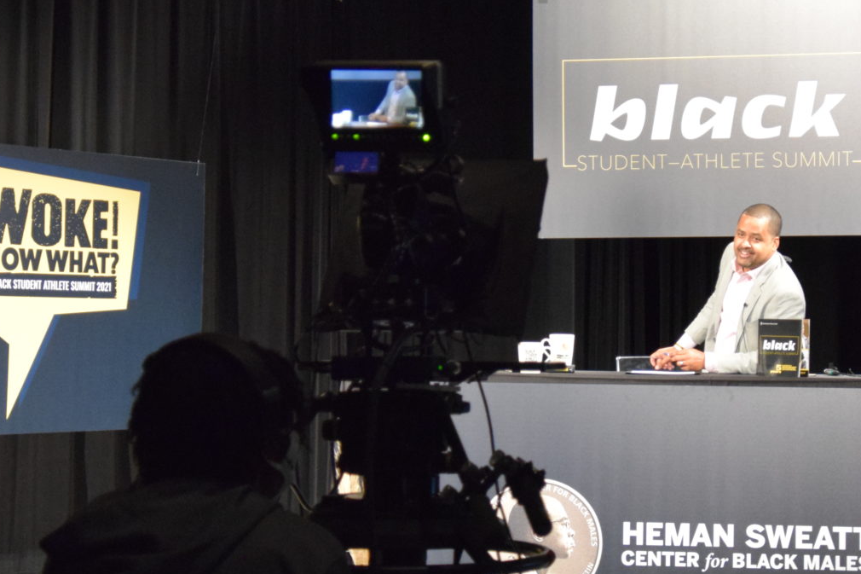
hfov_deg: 19.6
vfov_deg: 13.2
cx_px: 594
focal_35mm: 104
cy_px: 274
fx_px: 2487
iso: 3200
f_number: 4
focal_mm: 35
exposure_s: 1/60
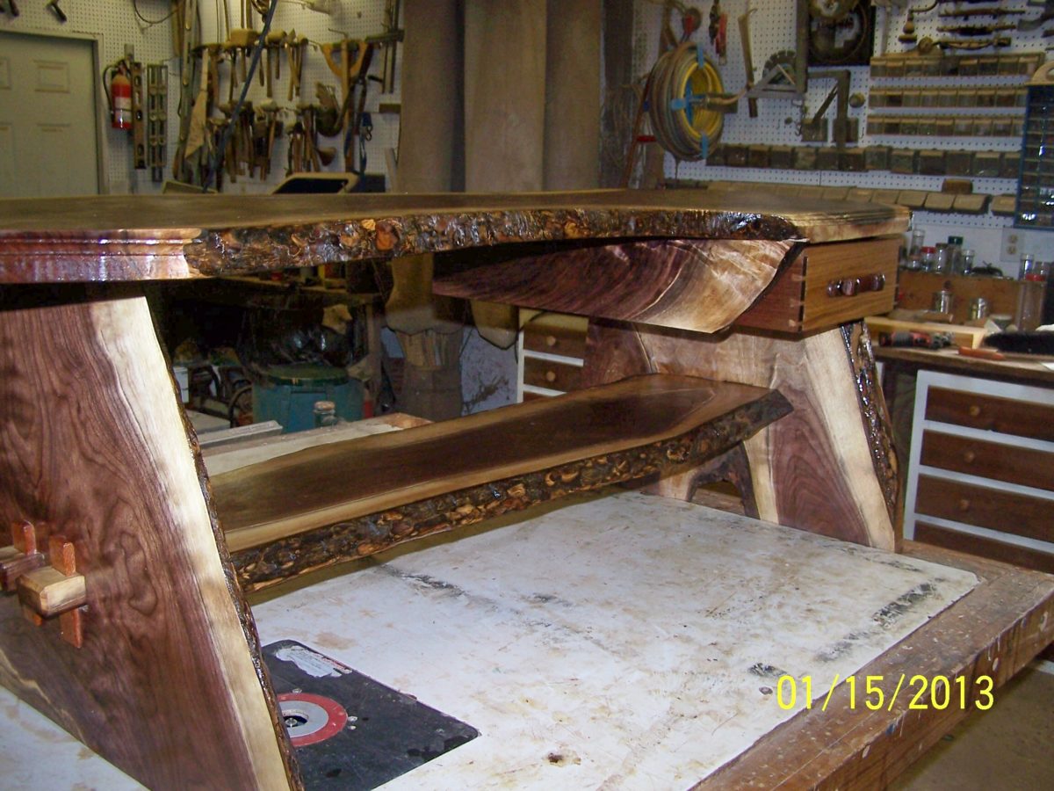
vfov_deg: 37.7
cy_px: 396
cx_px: 527
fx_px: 1157
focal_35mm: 38
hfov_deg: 49.0
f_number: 2.8
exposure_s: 1/60
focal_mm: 6.3
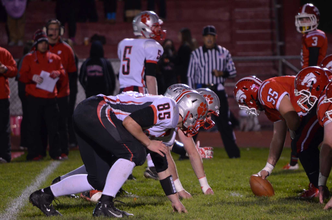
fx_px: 4141
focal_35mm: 450
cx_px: 166
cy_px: 110
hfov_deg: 4.6
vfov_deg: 3.0
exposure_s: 1/40
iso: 1600
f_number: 5.6
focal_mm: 300
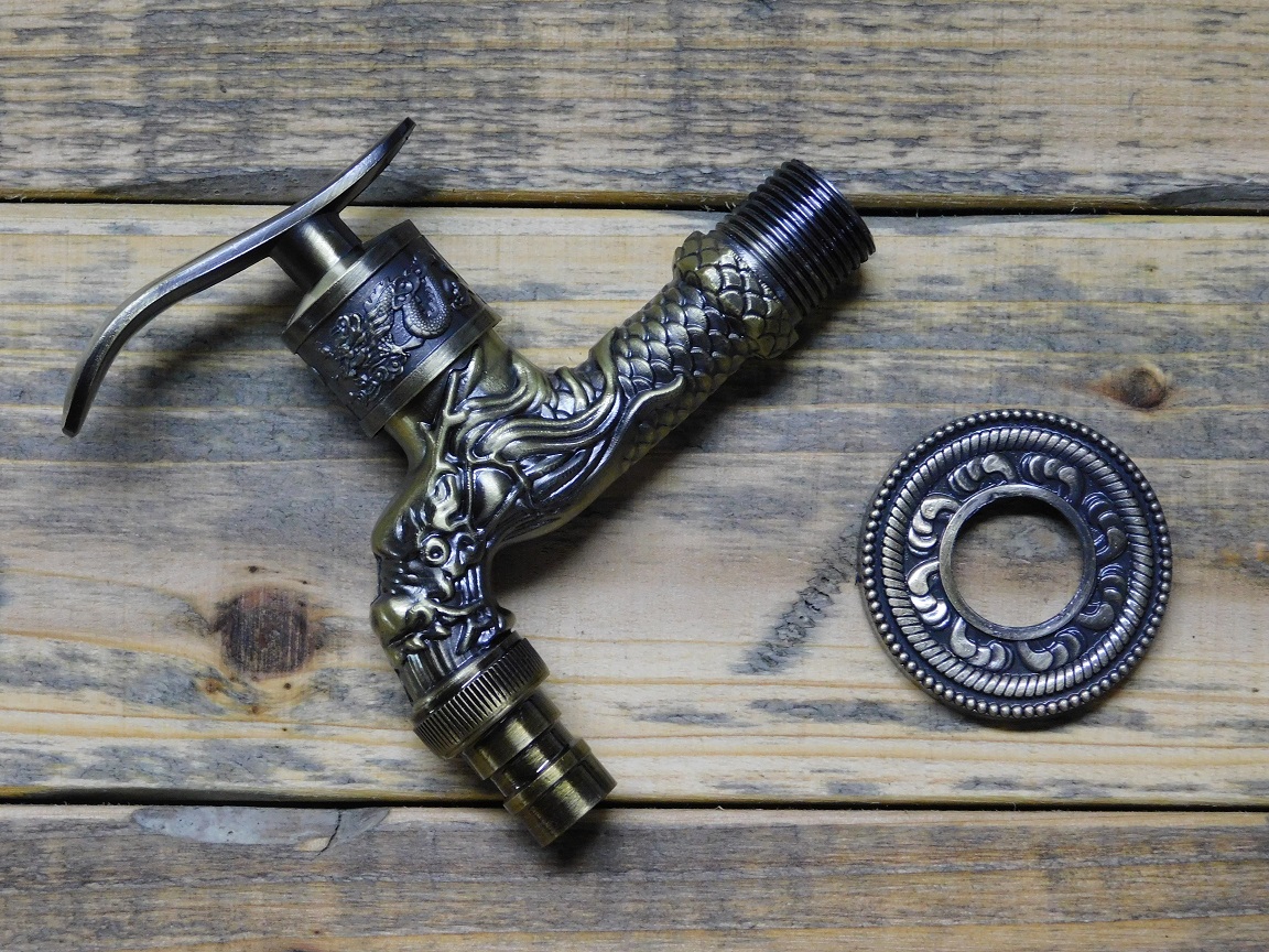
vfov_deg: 14.9
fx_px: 3629
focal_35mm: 99
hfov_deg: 19.8
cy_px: 476
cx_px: 634
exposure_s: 1/30
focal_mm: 17.6
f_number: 4.6
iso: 450
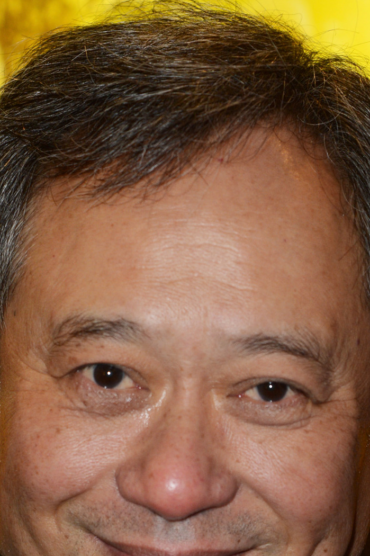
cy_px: 456
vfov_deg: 8.8
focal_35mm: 234
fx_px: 3611
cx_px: 190
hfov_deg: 5.9
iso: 1000
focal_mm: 120
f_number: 6.3
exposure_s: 1/60
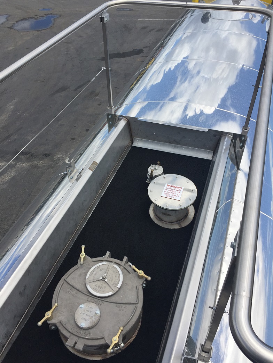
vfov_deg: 61.7
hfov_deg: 48.2
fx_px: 305
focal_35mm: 29
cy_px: 182
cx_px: 136
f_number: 2.2
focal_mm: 4.15
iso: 32
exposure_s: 1/2475
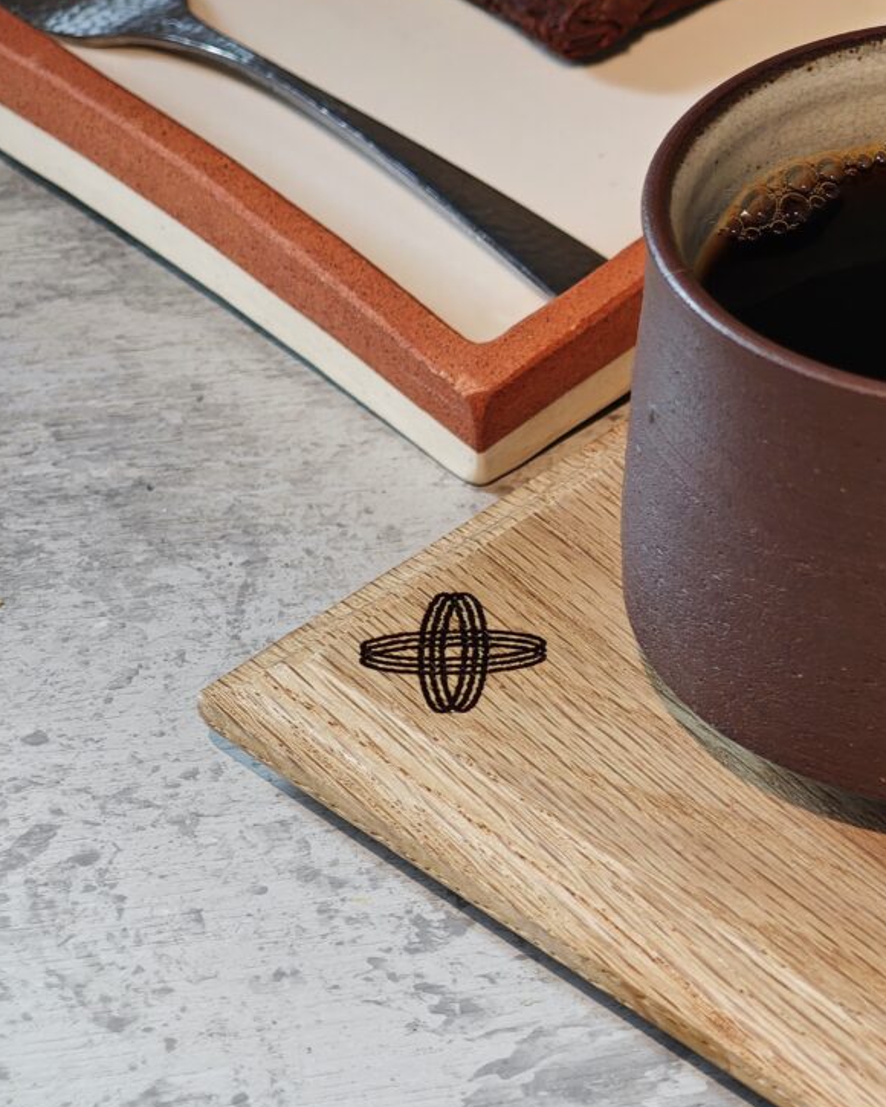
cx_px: 1158
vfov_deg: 12.4
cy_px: 273
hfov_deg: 9.8
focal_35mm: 155
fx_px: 5081
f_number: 1.8
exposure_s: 1/120
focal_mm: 12.28
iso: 160
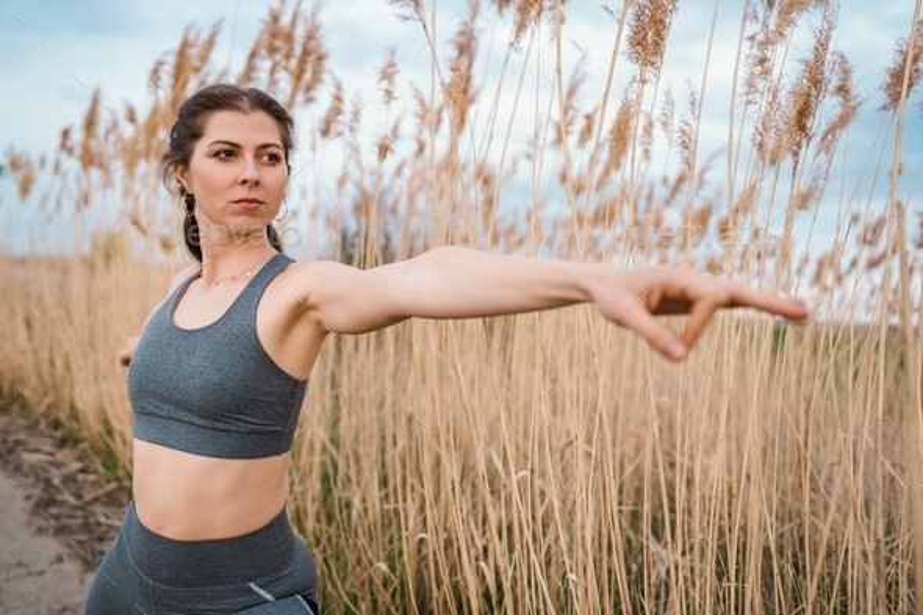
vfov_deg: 53.1
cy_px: 308
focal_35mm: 24
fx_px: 615
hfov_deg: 73.8
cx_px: 462
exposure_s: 1/640
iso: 160
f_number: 1.8
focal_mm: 24
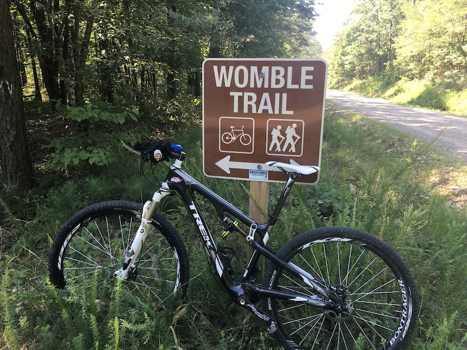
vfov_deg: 48.2
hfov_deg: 61.7
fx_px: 391
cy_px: 175
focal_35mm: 29
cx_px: 234
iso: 25
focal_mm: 4.15
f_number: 2.2
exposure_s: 1/120
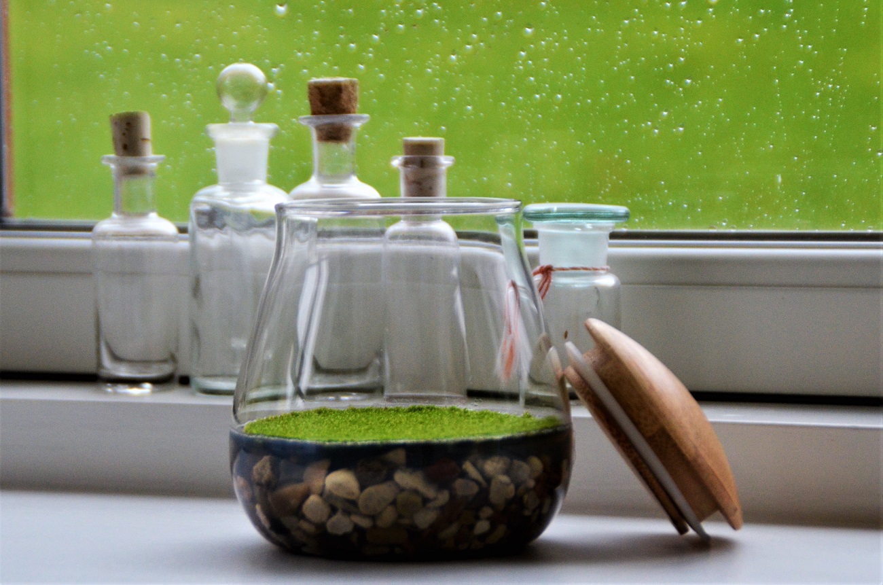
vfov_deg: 10.6
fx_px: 3157
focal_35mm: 129
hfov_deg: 15.9
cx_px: 442
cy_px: 292
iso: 800
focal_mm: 86
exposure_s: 1/250
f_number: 5.6
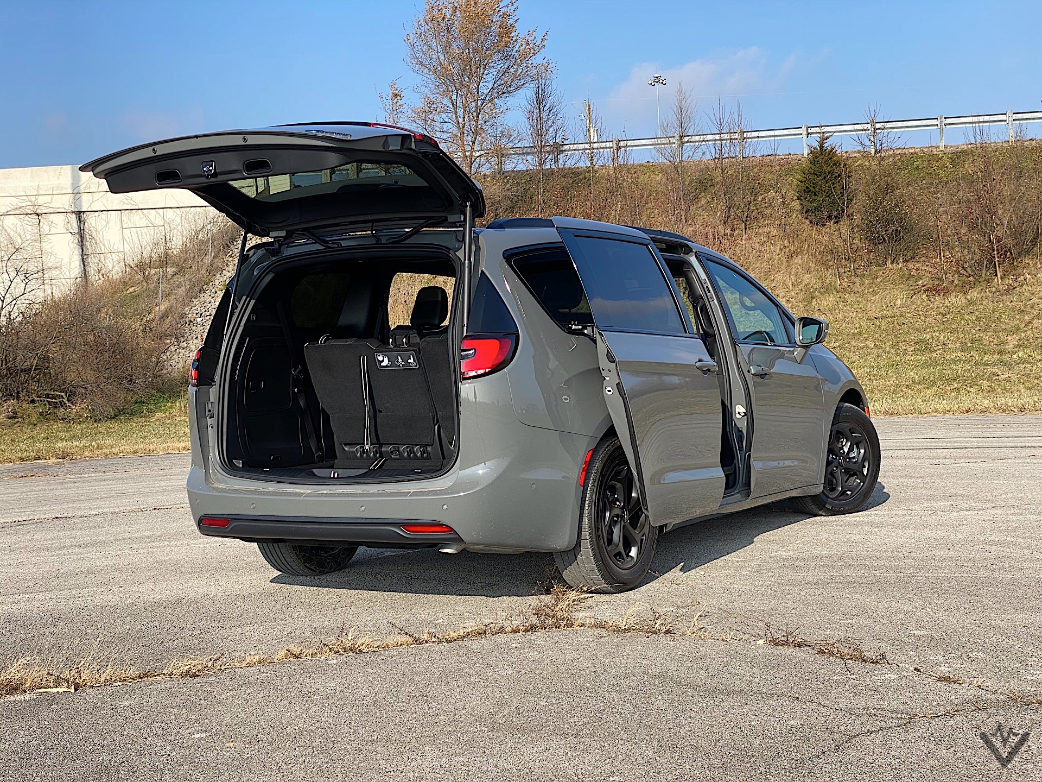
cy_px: 391
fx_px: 1565
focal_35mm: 52
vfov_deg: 28.0
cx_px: 521
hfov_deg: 36.8
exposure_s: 1/685
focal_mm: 6
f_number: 2
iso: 20
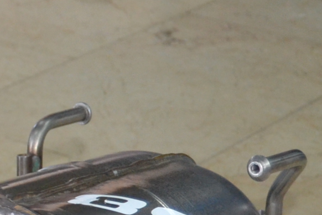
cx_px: -231
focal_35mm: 190
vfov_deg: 7.1
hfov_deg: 10.3
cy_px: 305
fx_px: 1699
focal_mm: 32
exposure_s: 1/60
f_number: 4.5
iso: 1400
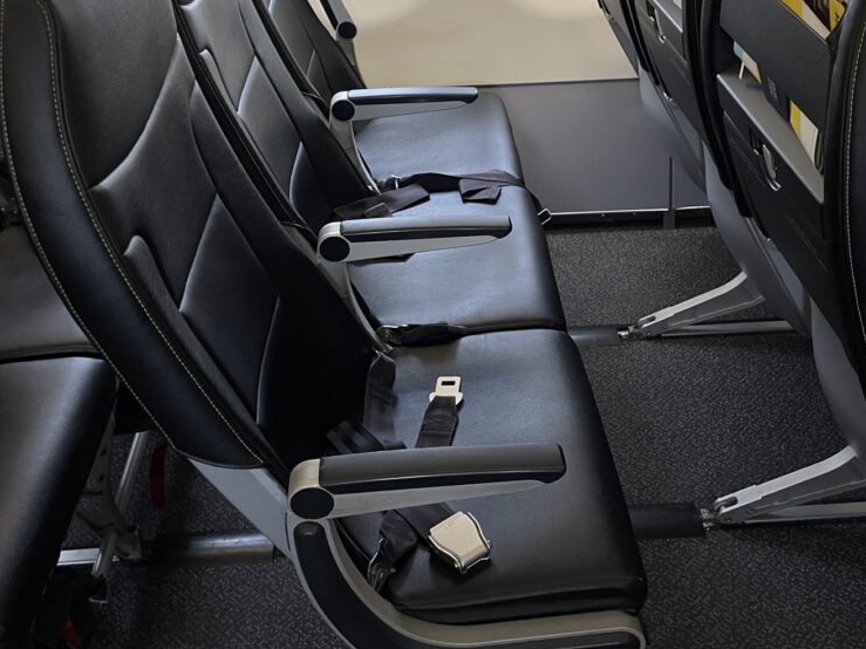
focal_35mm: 38
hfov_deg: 49.0
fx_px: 951
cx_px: 416
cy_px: 197
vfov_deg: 37.2
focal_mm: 4.2
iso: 250
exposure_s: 1/57
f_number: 1.6
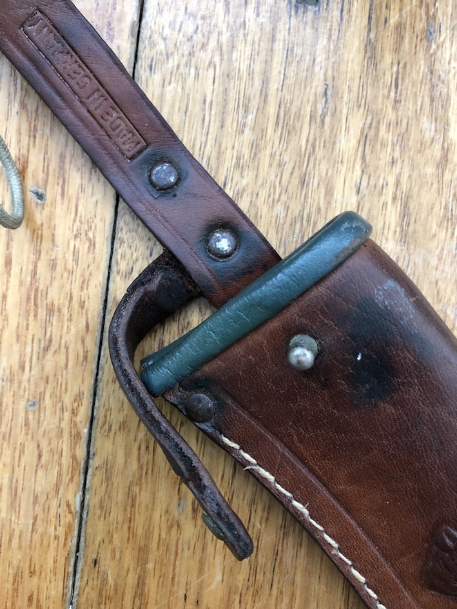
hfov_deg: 49.8
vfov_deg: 63.4
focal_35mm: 28
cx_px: 228
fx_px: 493
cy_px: 304
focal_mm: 3.99
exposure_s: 1/15
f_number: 1.8
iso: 64
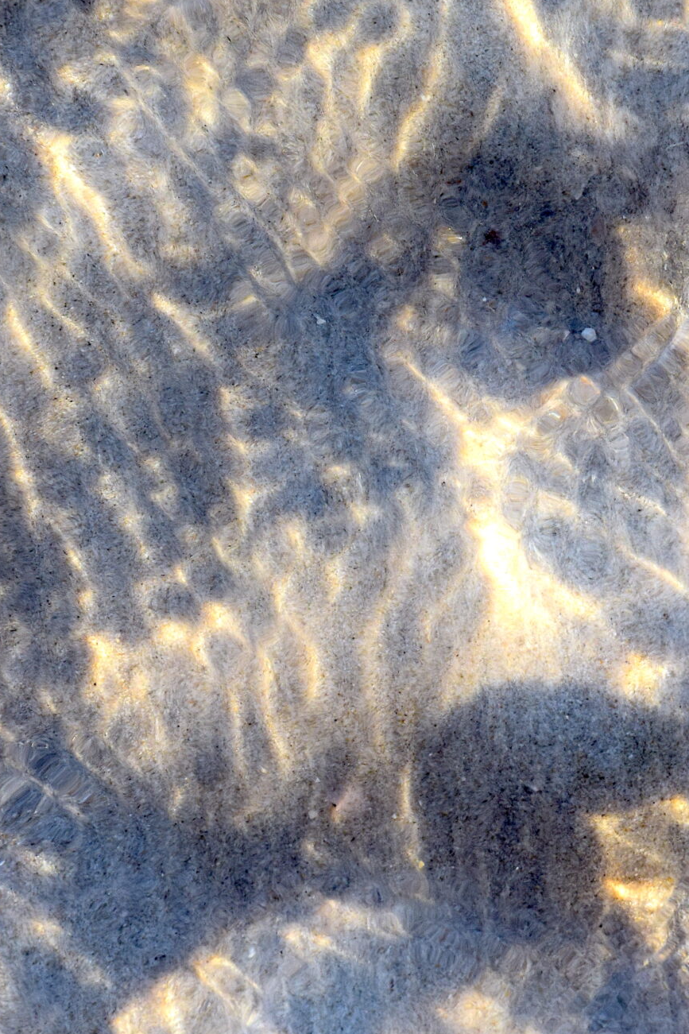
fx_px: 8901
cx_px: 592
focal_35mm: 310
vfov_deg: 6.6
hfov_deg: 4.4
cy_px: 645
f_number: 9
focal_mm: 105
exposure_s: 1/160
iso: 400
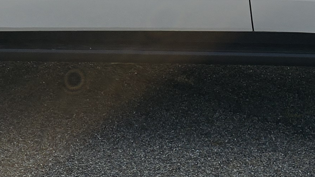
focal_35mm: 113
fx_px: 944
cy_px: -218
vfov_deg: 9.7
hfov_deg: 18.9
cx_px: 197
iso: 12
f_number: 1.7
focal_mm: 6.3
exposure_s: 1/1297
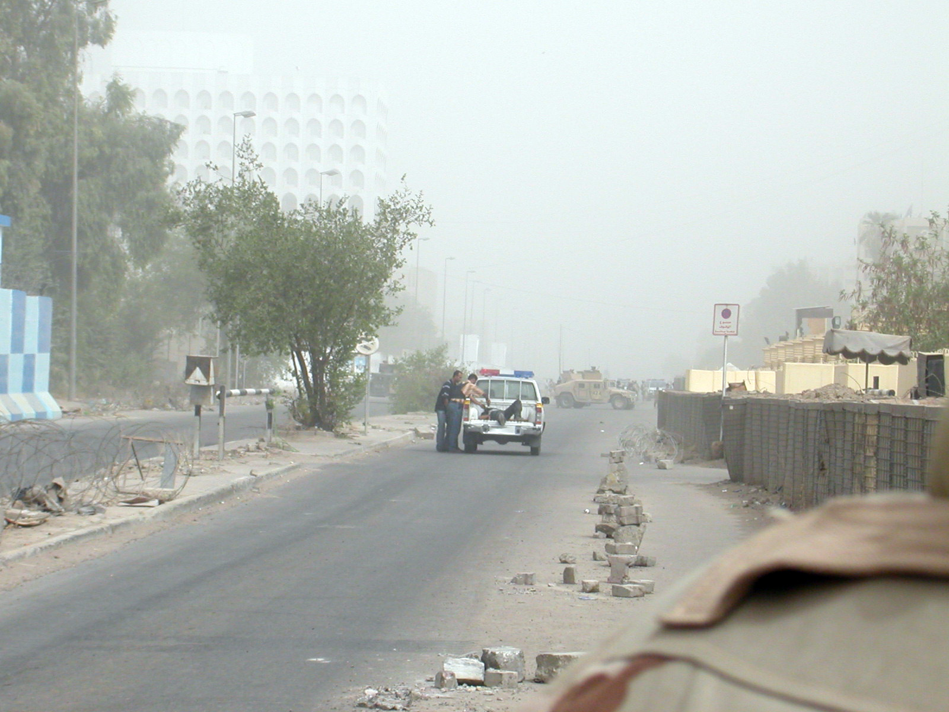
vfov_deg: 13.3
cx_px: 474
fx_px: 3043
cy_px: 356
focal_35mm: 111
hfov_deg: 17.7
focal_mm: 16.8
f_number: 4.8
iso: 100
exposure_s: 1/644
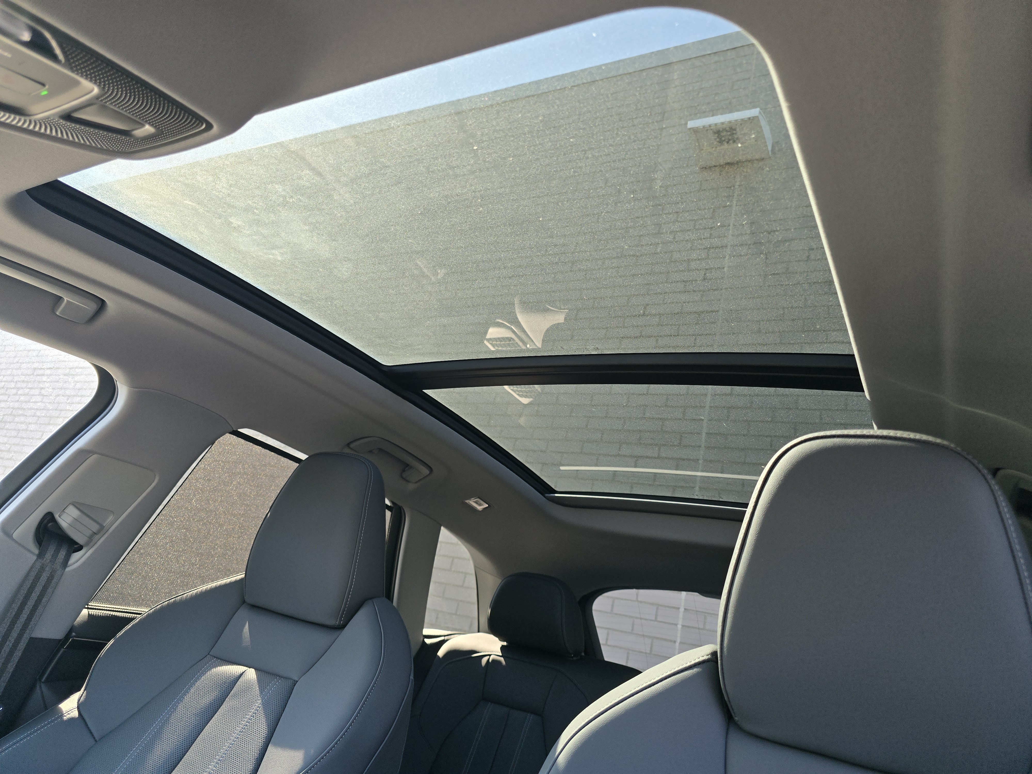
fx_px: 686
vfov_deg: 58.9
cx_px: 516
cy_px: 387
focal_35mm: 23
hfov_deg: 73.9
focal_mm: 6.3
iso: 80
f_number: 1.7
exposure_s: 1/180
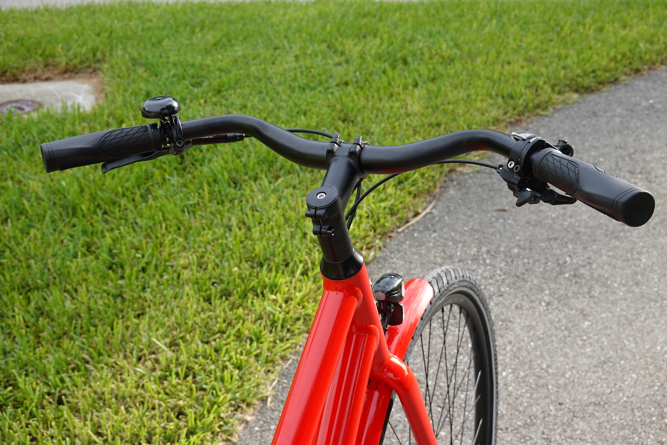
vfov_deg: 27.0
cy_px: 222
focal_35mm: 50
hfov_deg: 39.6
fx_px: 926
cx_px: 334
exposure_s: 1/320
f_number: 4
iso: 100
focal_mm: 19.03
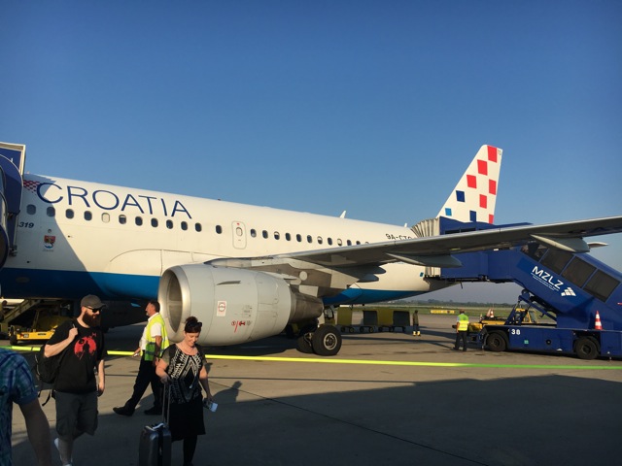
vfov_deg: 48.2
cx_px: 311
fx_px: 521
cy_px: 233
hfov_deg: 61.7
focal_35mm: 29
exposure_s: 1/2024
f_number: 2.2
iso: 25
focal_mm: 4.15
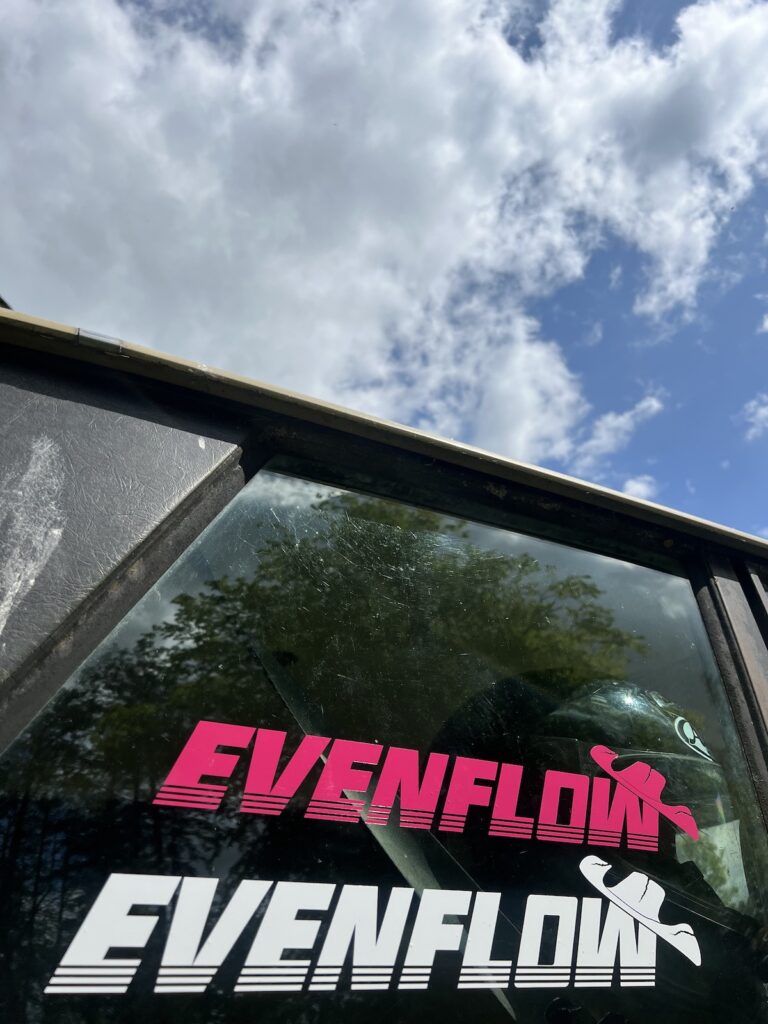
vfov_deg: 67.3
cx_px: 384
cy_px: 512
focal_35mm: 26
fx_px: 769
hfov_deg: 53.1
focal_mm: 5.7
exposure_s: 1/9434
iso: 50
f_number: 1.5
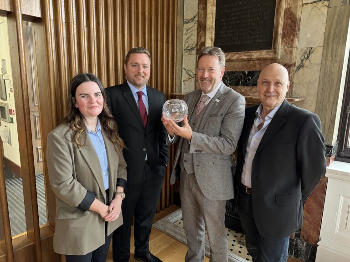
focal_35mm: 24
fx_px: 243
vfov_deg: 56.8
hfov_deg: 71.6
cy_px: 131
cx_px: 175
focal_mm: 6.86
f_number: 1.78
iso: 250
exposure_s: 1/106
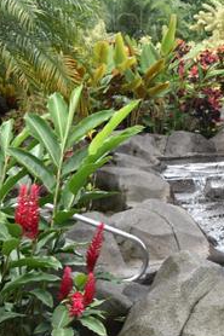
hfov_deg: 15.3
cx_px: 324
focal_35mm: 83
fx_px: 776
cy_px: 183
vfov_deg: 24.5
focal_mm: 24
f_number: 7.1
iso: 400
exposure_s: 1/200
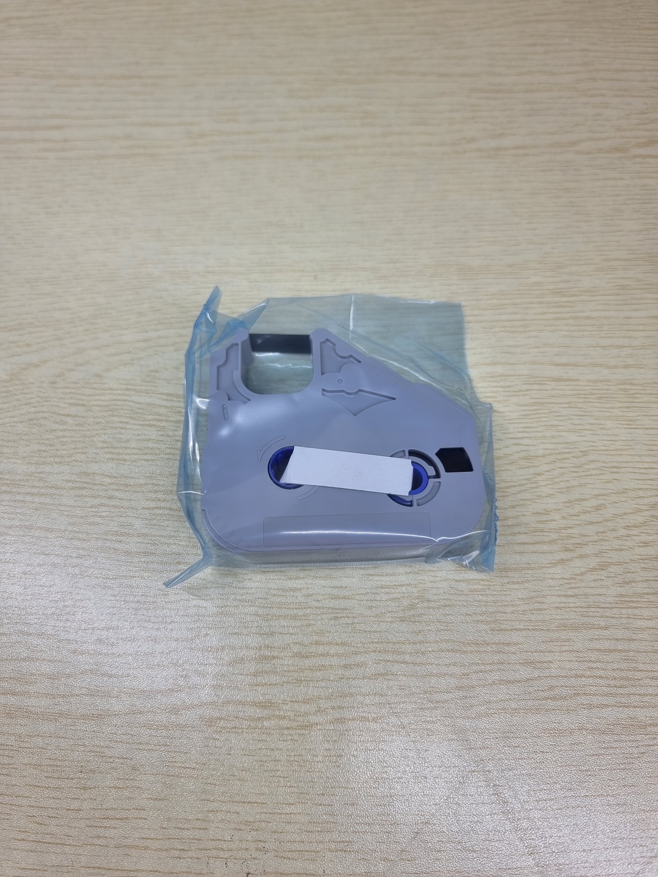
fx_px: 608
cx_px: 329
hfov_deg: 56.8
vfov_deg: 71.6
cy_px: 438
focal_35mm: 24
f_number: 1.8
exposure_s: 1/120
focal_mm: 6.7
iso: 50
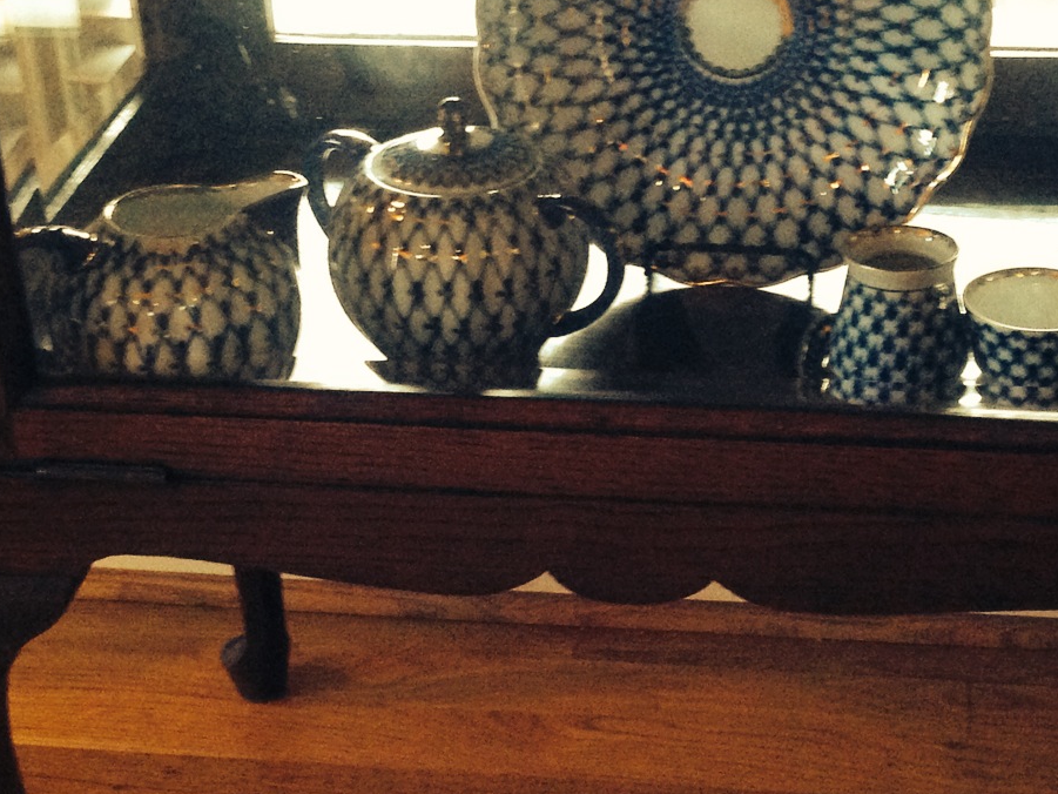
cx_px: 577
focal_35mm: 75
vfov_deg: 19.6
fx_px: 2293
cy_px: 384
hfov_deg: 26.0
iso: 400
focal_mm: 4.12
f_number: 2.4
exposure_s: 1/15
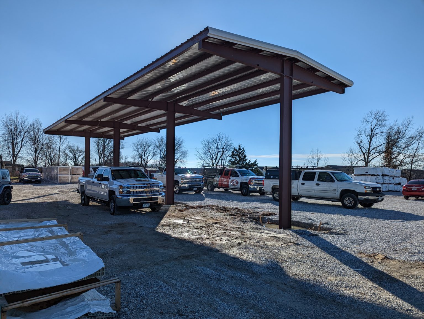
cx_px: 212
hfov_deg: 71.5
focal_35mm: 24
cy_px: 160
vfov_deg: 56.9
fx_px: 294
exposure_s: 1/4926
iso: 42
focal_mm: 6.81
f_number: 1.85
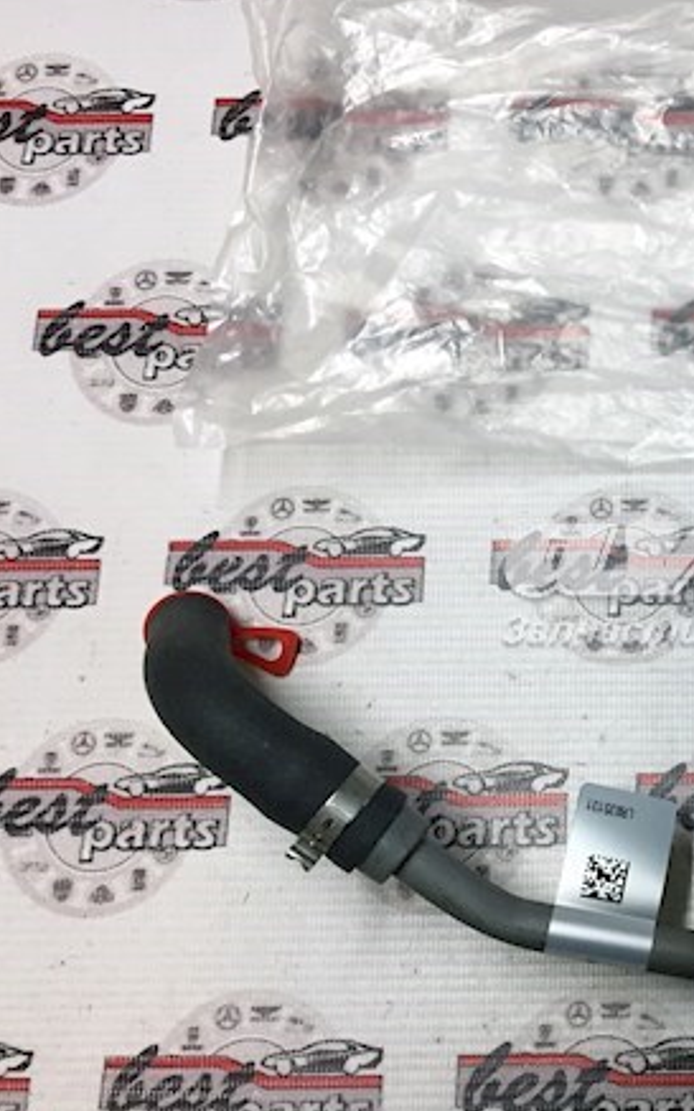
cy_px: 557
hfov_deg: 26.0
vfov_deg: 44.4
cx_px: 793
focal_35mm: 45
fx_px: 1362
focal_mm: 4.15
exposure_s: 1/30
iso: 50
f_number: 2.2
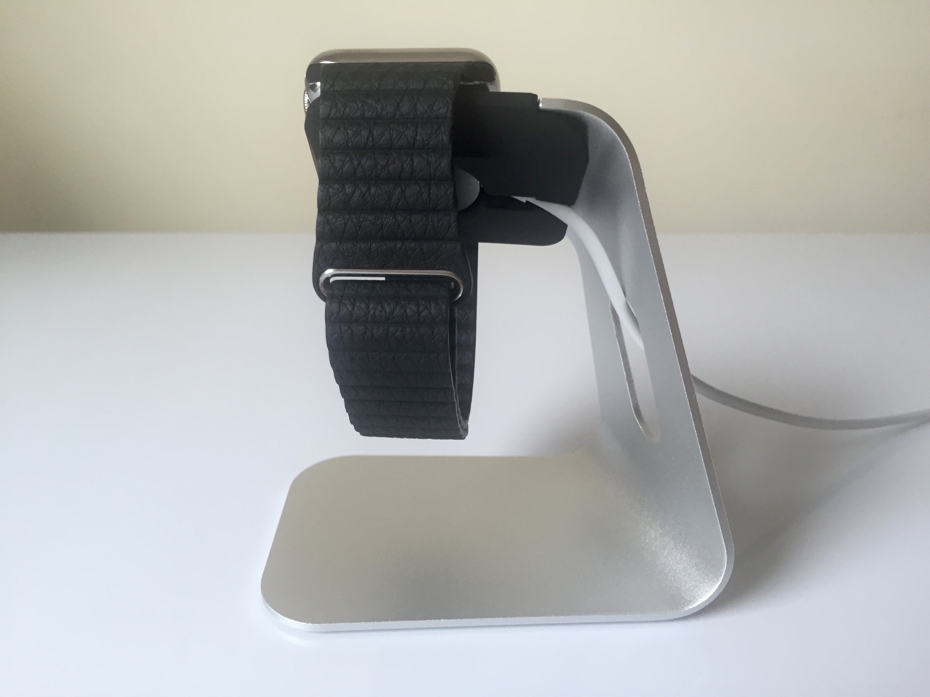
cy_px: 348
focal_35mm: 29
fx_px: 779
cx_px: 465
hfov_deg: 61.7
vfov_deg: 48.2
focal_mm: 4.15
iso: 40
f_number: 2.2
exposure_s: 1/30
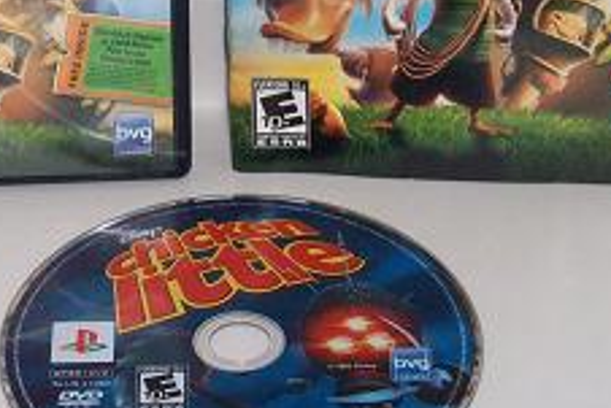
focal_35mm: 184
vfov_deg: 7.4
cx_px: 142
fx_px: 3125
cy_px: -4
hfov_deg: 11.1
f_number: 4.2
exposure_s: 1/71.5
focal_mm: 12.8
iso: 160
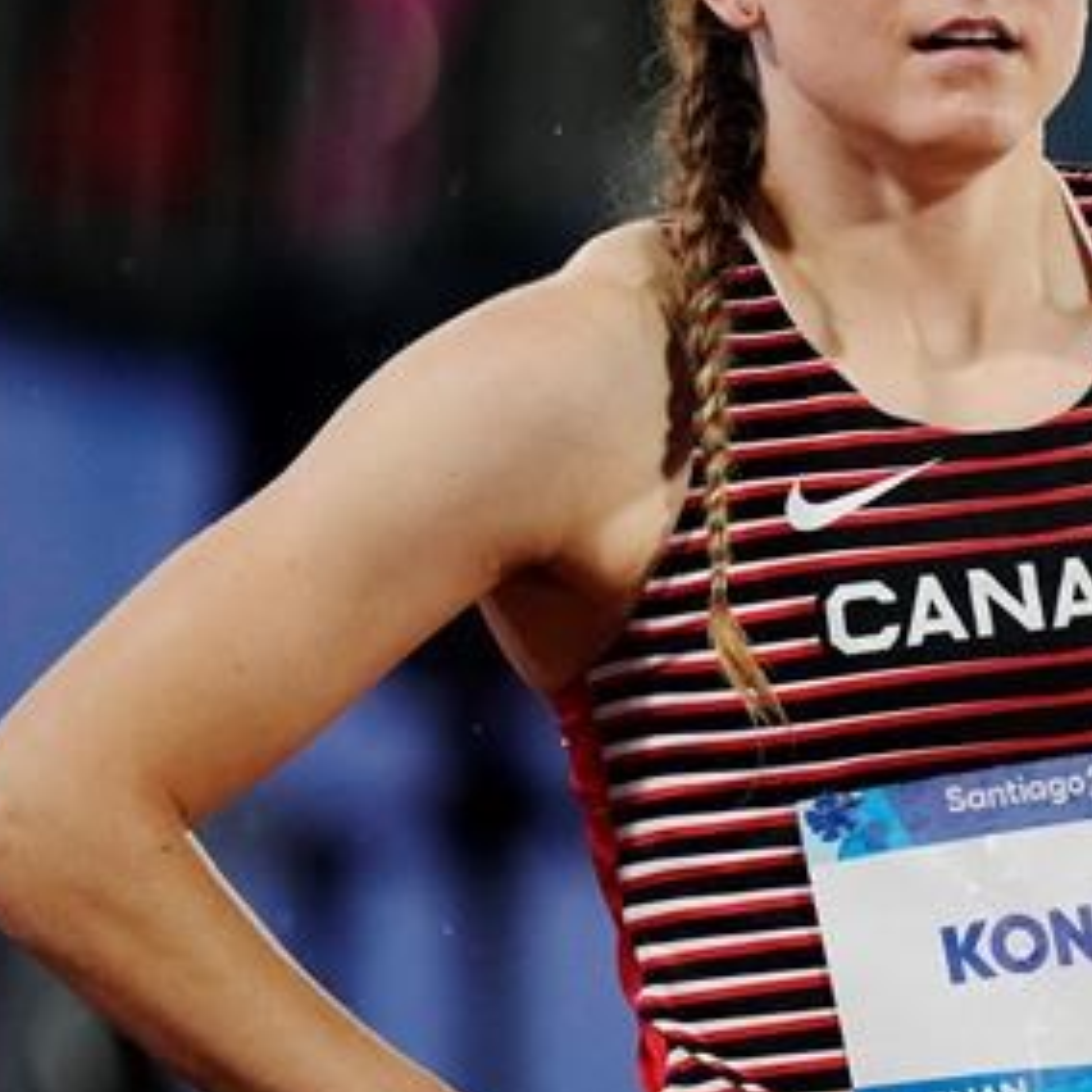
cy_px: 709
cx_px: 1792
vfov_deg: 1.4
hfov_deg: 1.4
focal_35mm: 1224
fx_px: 43685
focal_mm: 400
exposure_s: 1/2000
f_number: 2.8
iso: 2500
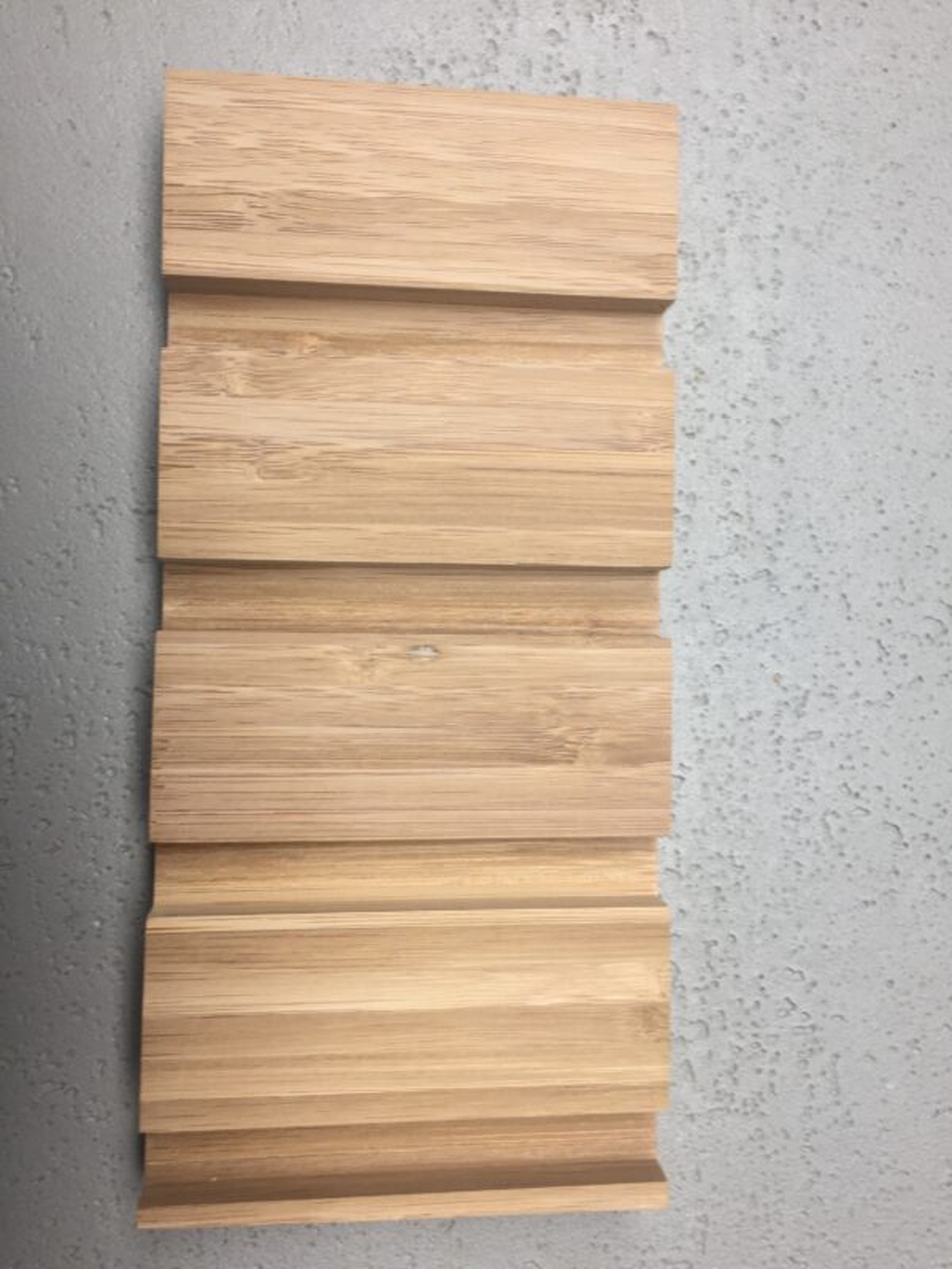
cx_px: 476
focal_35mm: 29
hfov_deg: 48.2
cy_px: 634
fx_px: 1063
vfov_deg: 61.7
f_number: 2.2
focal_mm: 4.15
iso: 32
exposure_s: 1/50
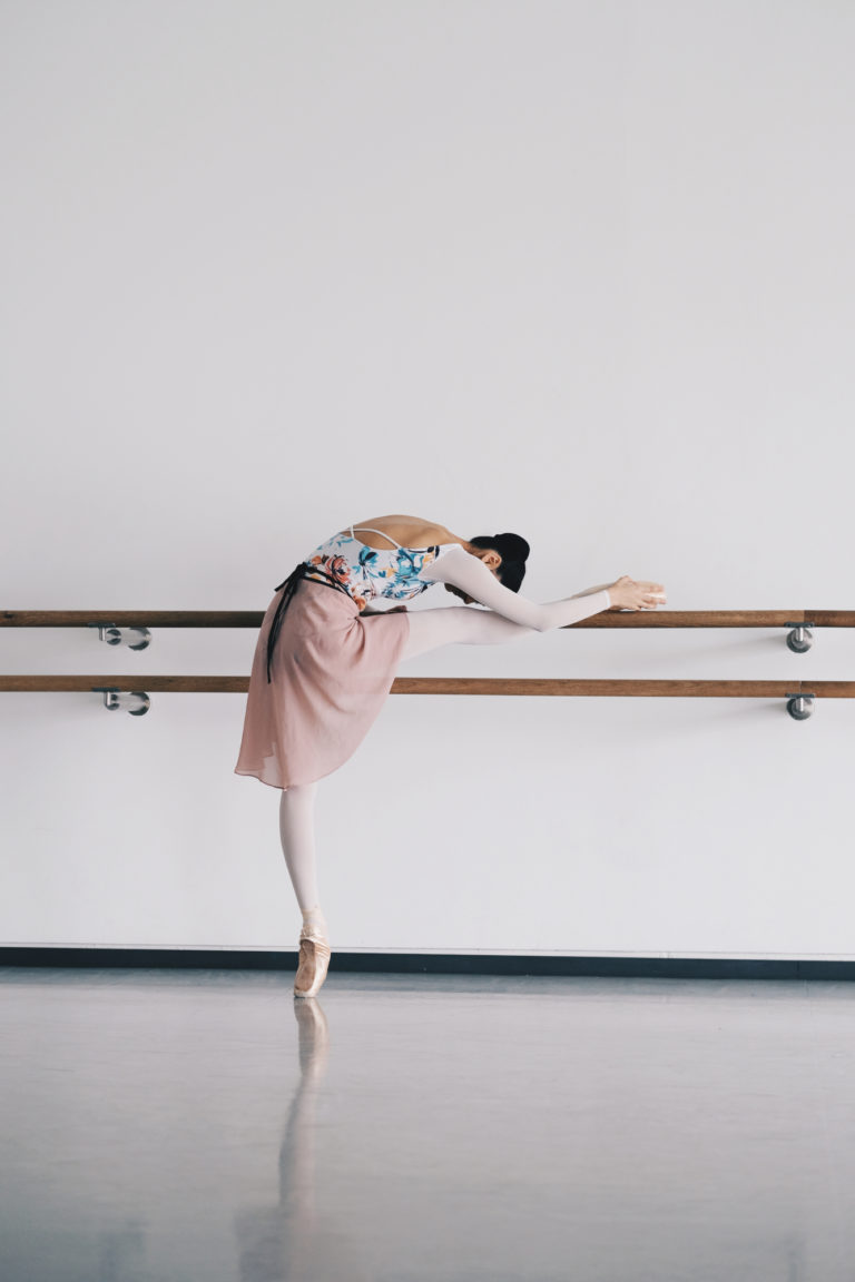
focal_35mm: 84
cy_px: 641
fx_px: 2992
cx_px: 428
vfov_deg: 24.2
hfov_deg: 16.3
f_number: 1.4
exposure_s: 1/500
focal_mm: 56
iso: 500
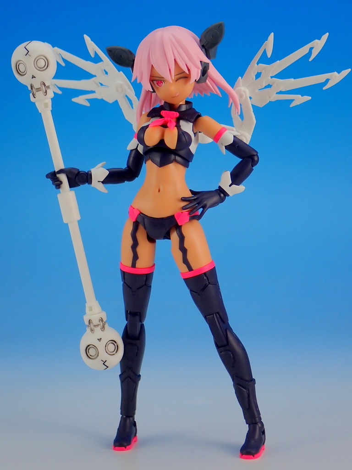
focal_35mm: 88
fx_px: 1193
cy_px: 235
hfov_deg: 16.8
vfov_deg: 22.3
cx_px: 176
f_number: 4.5
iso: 100
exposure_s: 1/25
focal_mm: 15.66
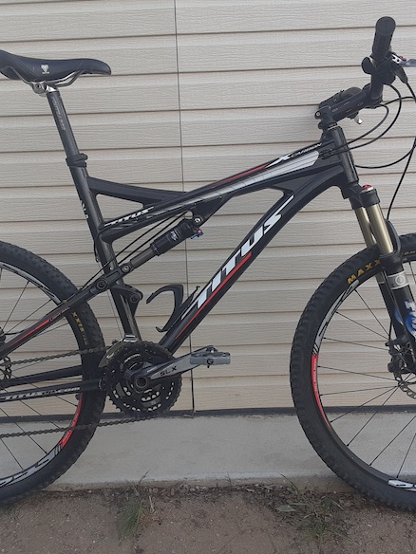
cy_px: 275
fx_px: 593
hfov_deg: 38.7
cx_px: 209
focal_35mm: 37
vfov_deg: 50.1
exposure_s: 1/157
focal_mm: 2.91
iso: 40
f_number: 1.9
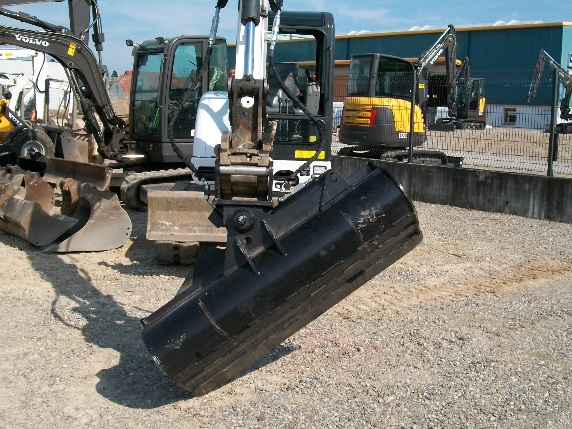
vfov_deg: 32.2
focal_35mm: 45
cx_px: 286
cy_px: 214
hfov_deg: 42.1
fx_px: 744
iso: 80
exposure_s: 1/500
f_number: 5.4
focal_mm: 7.6
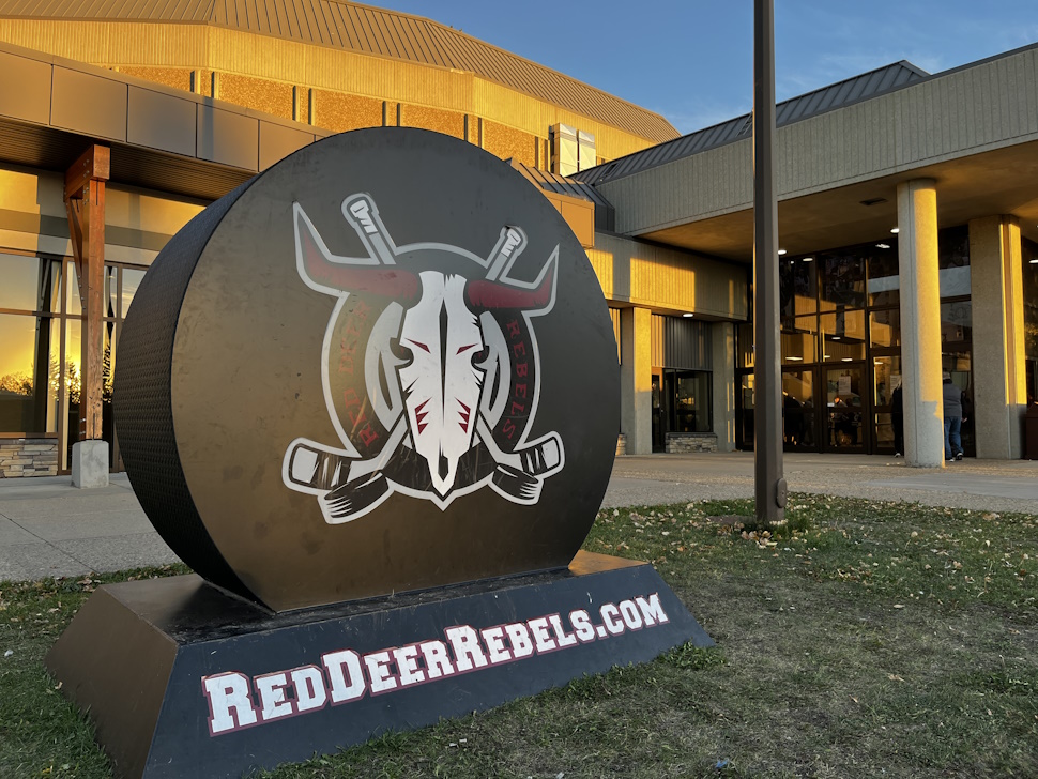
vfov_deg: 53.1
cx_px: 519
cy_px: 390
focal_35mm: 26
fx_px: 780
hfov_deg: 67.3
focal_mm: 5.1
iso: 40
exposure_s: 1/247
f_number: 1.6
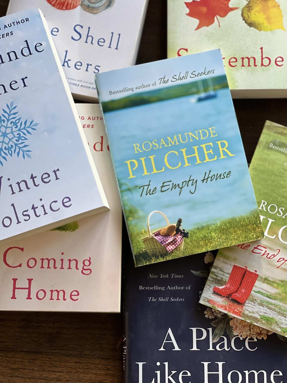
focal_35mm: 77
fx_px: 851
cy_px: 192
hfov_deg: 19.1
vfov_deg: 25.3
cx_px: 144
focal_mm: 9
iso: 125
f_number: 2.8
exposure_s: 1/121
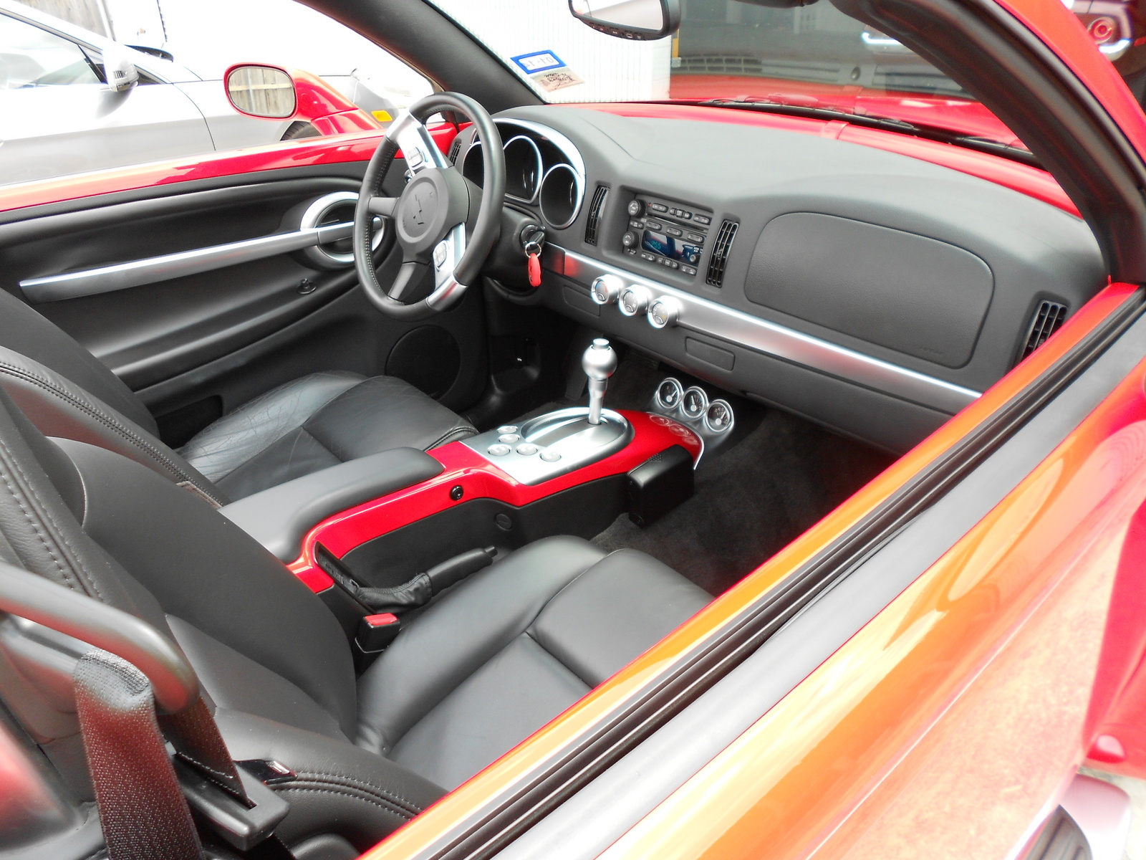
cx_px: 573
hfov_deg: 67.3
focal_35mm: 26
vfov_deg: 53.1
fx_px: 861
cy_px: 430
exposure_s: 1/100
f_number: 3.2
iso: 80
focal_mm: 4.6
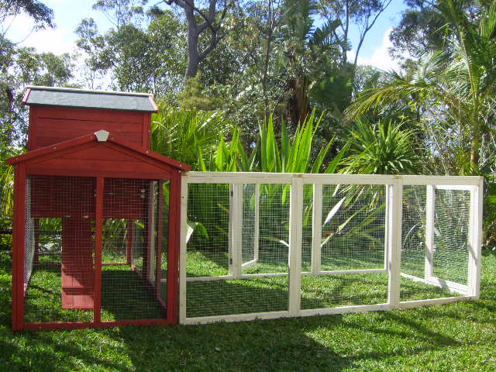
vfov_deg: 37.7
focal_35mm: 38
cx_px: 248
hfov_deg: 49.0
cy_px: 186
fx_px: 544
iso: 50
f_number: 6.4
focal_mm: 7.8
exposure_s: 1/160
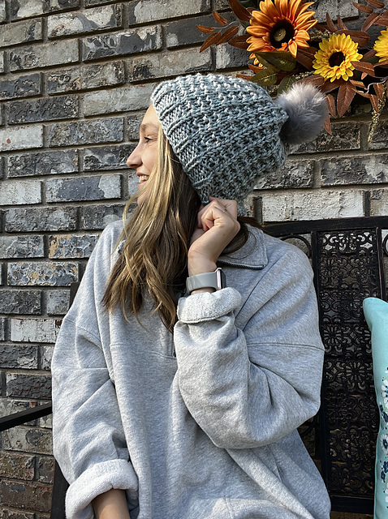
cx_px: 194
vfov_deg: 60.0
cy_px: 260
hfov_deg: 46.7
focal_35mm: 30
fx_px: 450
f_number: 2.2
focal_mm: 2.71
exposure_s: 1/122
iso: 25
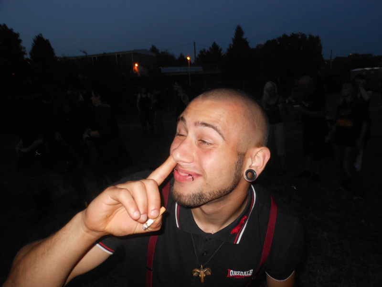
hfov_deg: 63.4
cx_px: 191
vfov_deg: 49.7
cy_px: 144
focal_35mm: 28
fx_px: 309
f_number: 3.7
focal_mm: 5
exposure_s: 1/25
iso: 200
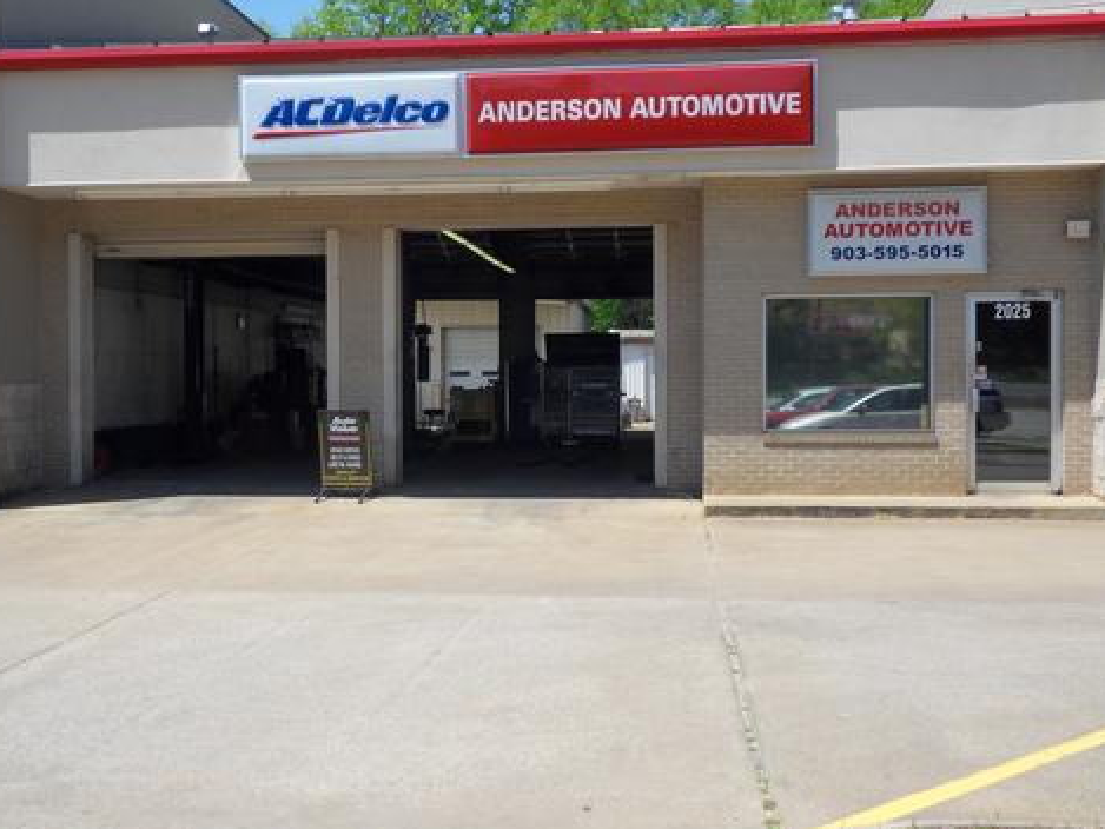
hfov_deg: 39.6
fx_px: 1533
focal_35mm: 48
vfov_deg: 30.3
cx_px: 521
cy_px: 402
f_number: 9.3
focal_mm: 7.9
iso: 80
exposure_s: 1/125
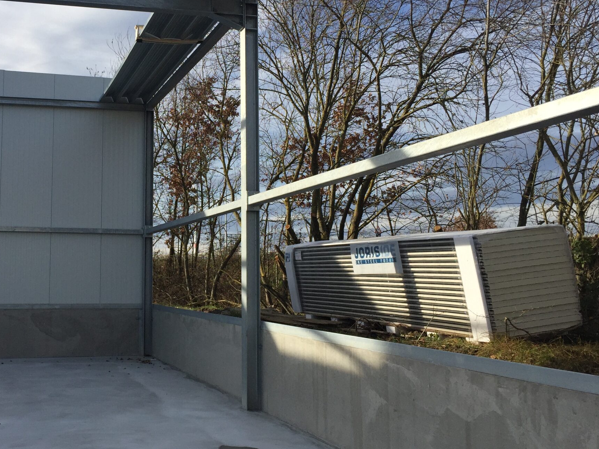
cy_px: 206
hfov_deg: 42.9
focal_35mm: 43
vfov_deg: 33.6
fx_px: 744
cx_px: 173
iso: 32
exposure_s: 1/2198
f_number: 2.2
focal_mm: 4.15
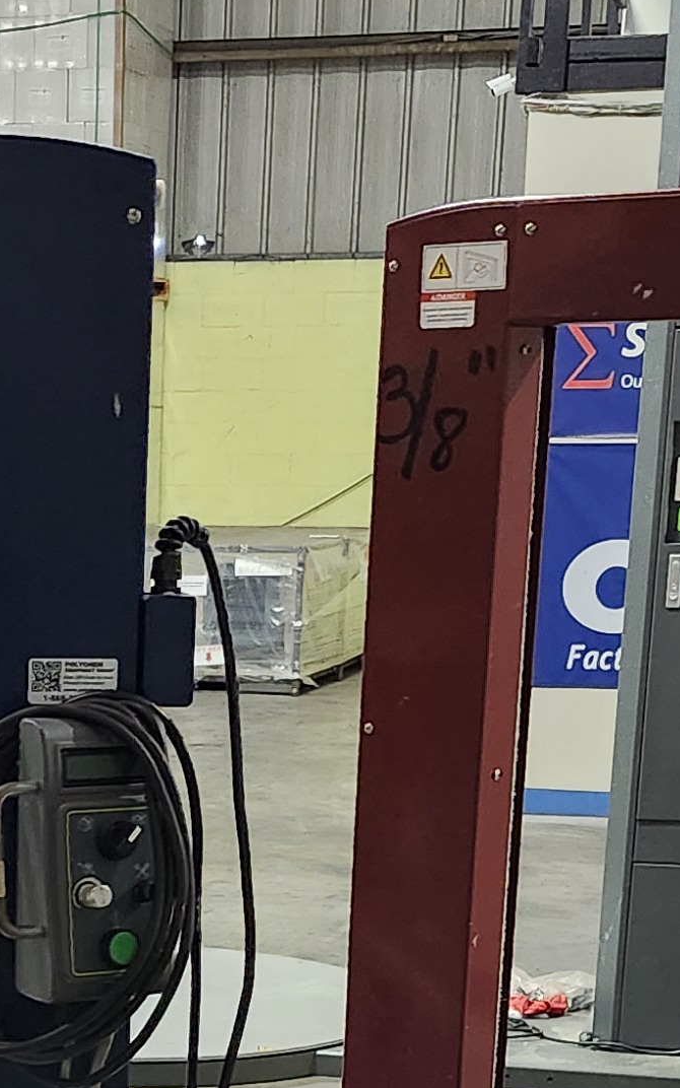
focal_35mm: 91
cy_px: 1192
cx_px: -20
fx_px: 2698
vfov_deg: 21.6
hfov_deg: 14.1
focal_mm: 5.54
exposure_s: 1/120
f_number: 1.8
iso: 800
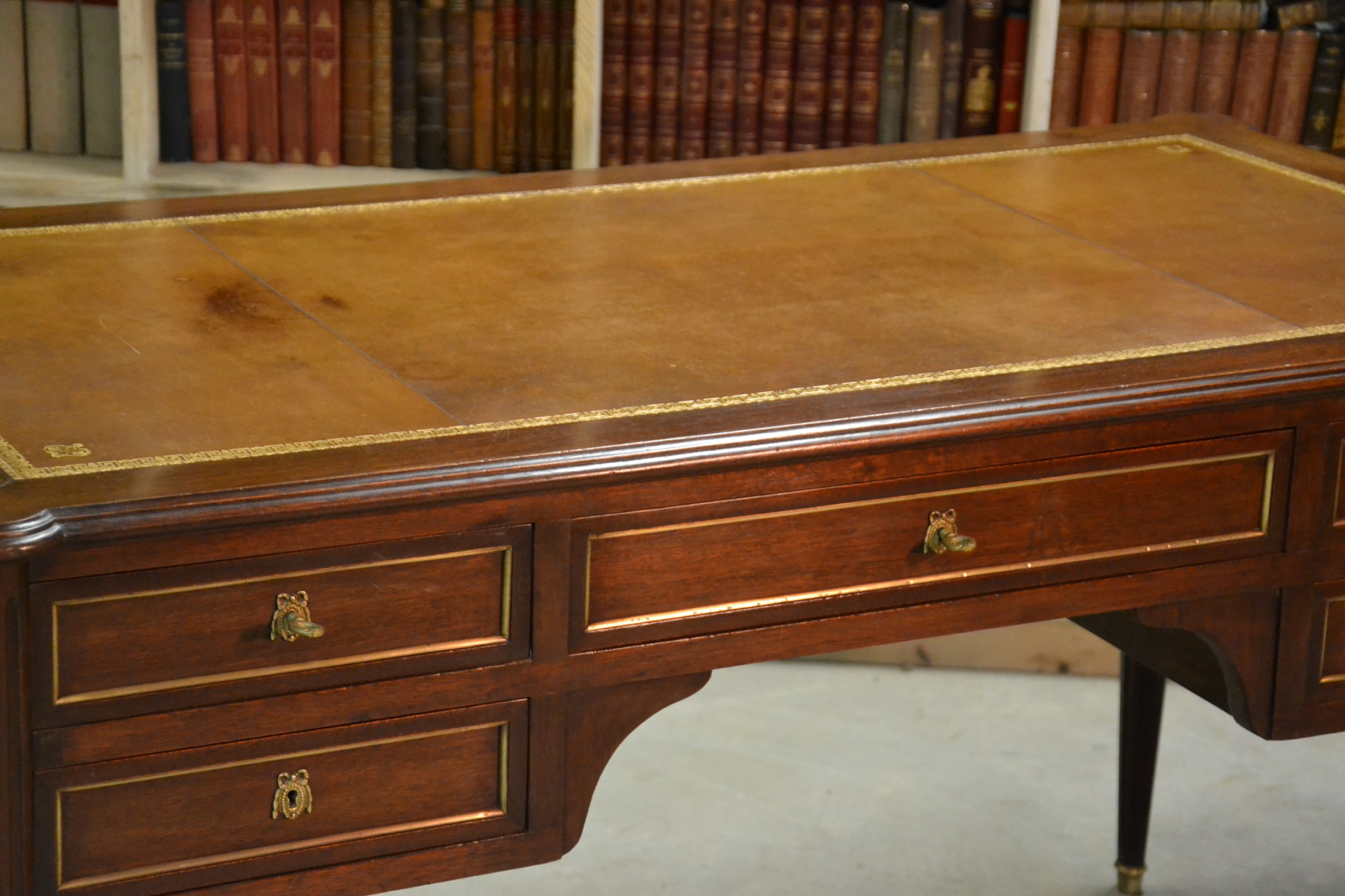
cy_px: 448
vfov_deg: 14.7
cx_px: 672
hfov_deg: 21.9
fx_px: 3474
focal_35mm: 93
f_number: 5.3
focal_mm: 62
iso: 3200
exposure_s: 1/50
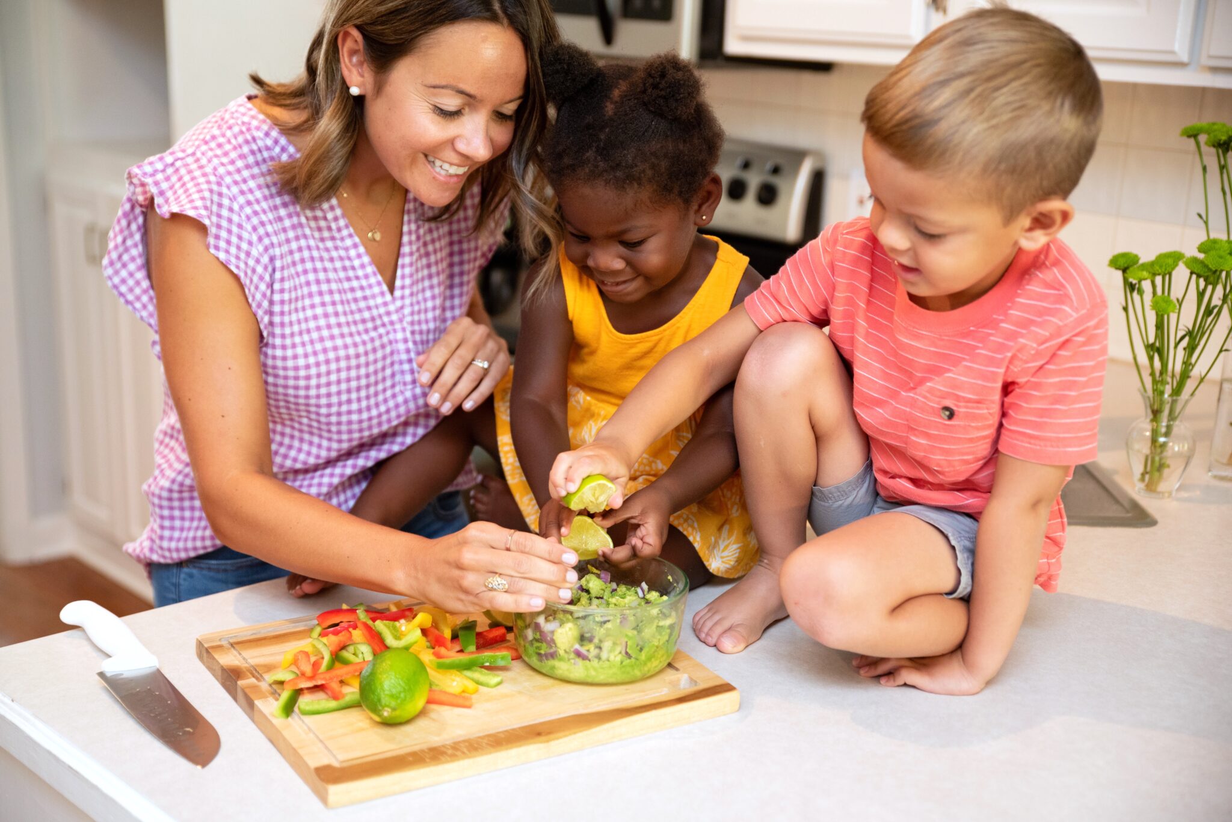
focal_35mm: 48
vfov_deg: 28.1
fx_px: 1643
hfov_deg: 41.1
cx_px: 616
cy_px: 411
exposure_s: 1/200
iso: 1250
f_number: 3.2
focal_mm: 48
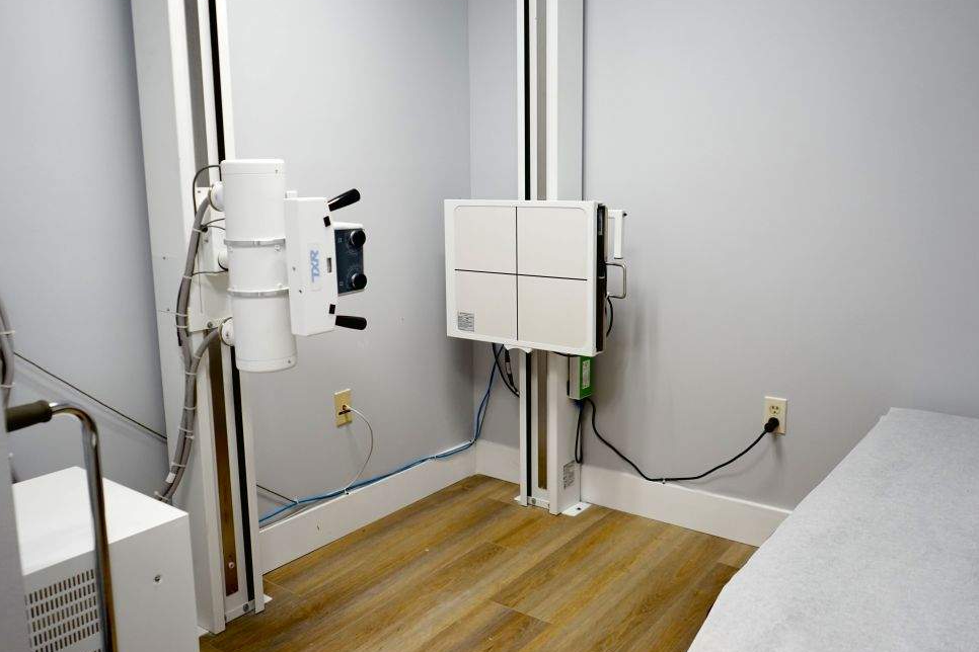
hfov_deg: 63.7
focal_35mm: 29
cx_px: 490
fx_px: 789
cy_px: 322
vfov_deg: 45.0
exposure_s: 1/100
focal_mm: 28
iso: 1600
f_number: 3.5
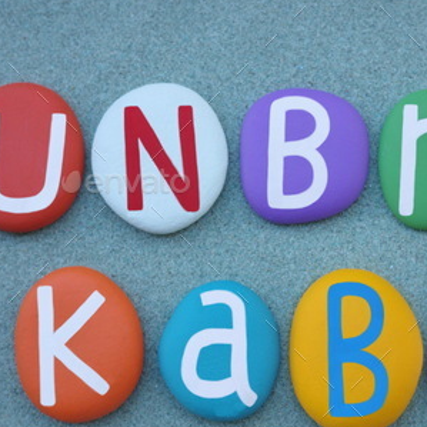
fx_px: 935
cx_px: 336
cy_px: 249
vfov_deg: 25.7
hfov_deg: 25.3
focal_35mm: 67
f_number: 2.8
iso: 200
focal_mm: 26
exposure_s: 1/125
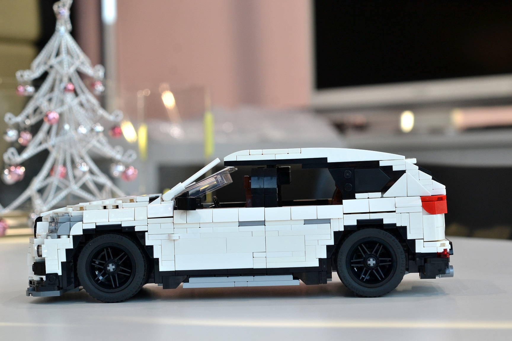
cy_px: 170
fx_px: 1280
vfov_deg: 15.2
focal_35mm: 90
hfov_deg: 22.6
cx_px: 256
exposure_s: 1/200
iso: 400
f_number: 7.1
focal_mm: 60
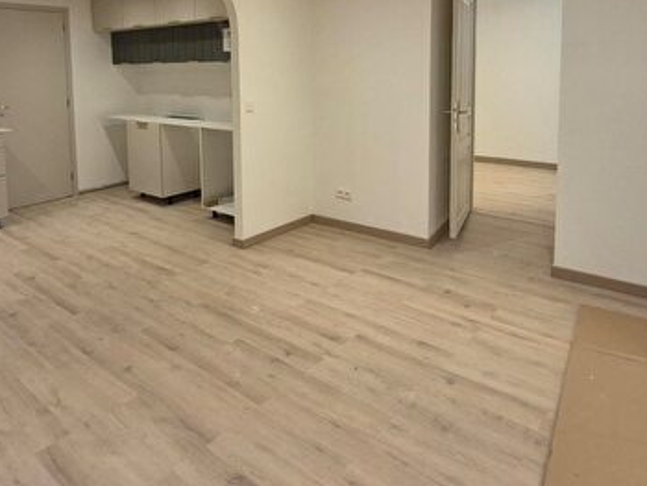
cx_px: 253
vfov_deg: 50.6
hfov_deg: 66.5
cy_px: 114
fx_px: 486
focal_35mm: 26
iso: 125
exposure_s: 1/50
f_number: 2.2
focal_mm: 1.74
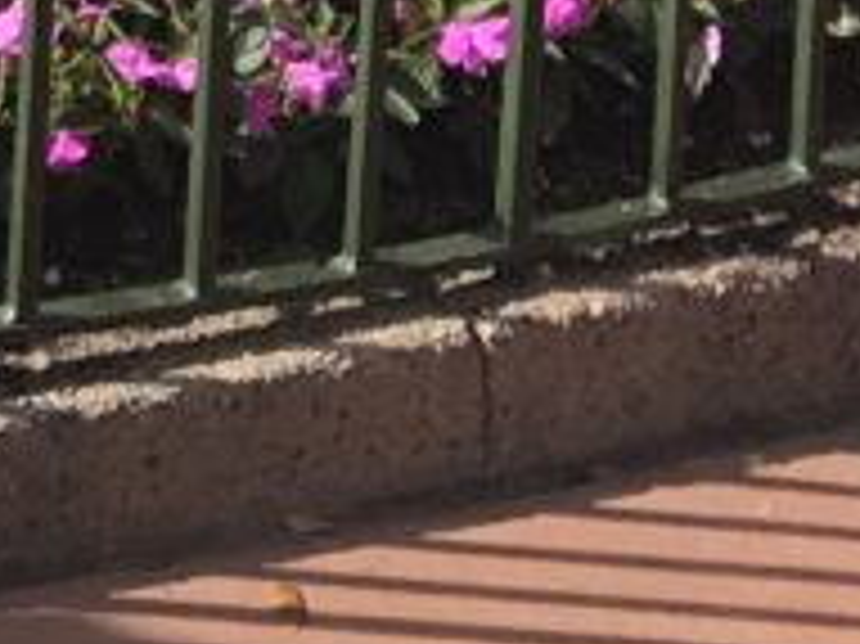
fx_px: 4370
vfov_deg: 7.4
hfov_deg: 10.4
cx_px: -783
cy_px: -1302
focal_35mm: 176
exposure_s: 1/2128
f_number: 1.8
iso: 20
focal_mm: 3.99
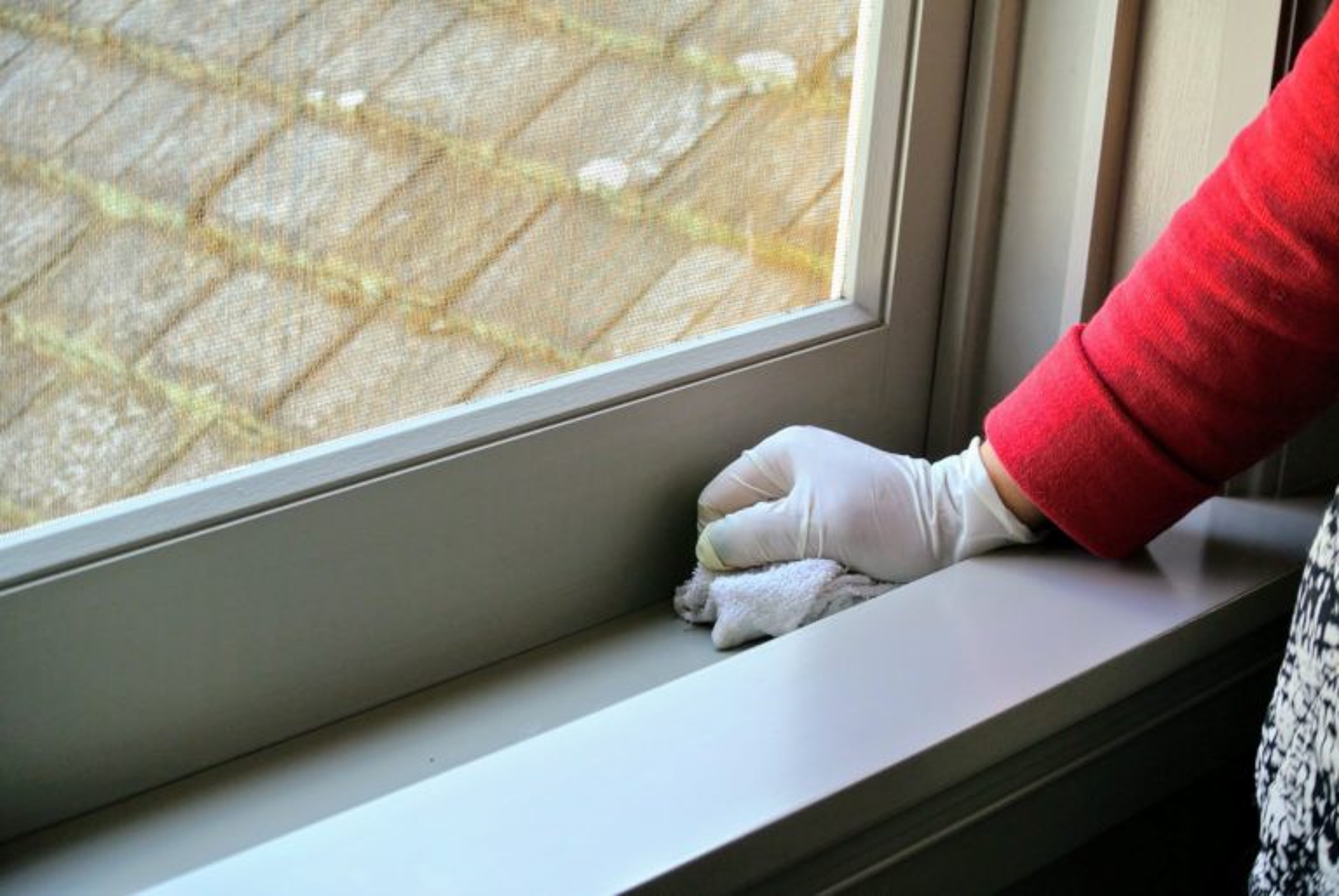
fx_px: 3016
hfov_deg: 25.0
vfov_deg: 16.9
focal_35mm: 81
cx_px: 670
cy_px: 448
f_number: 3.8
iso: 200
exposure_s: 1/100
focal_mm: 30
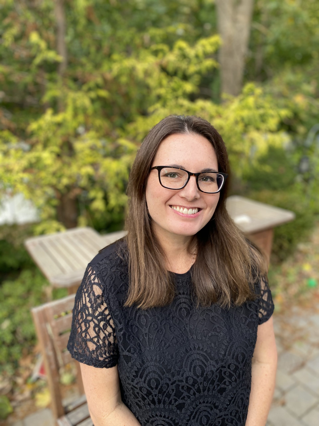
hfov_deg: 53.1
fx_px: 319
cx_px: 160
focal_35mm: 26
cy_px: 213
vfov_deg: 67.3
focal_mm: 4.25
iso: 32
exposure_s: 1/234
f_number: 1.8
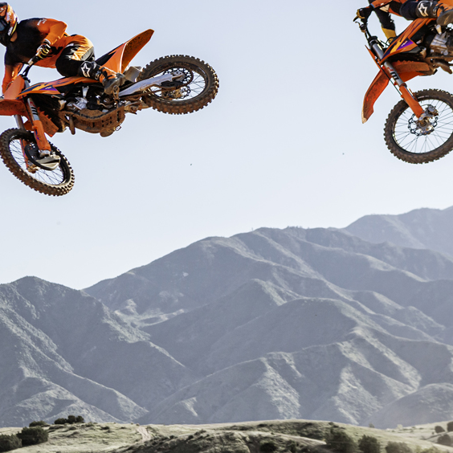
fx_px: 1940
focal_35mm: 131
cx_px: 297
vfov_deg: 13.3
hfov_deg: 13.3
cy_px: 204
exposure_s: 1/2000
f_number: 5
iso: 160
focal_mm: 58
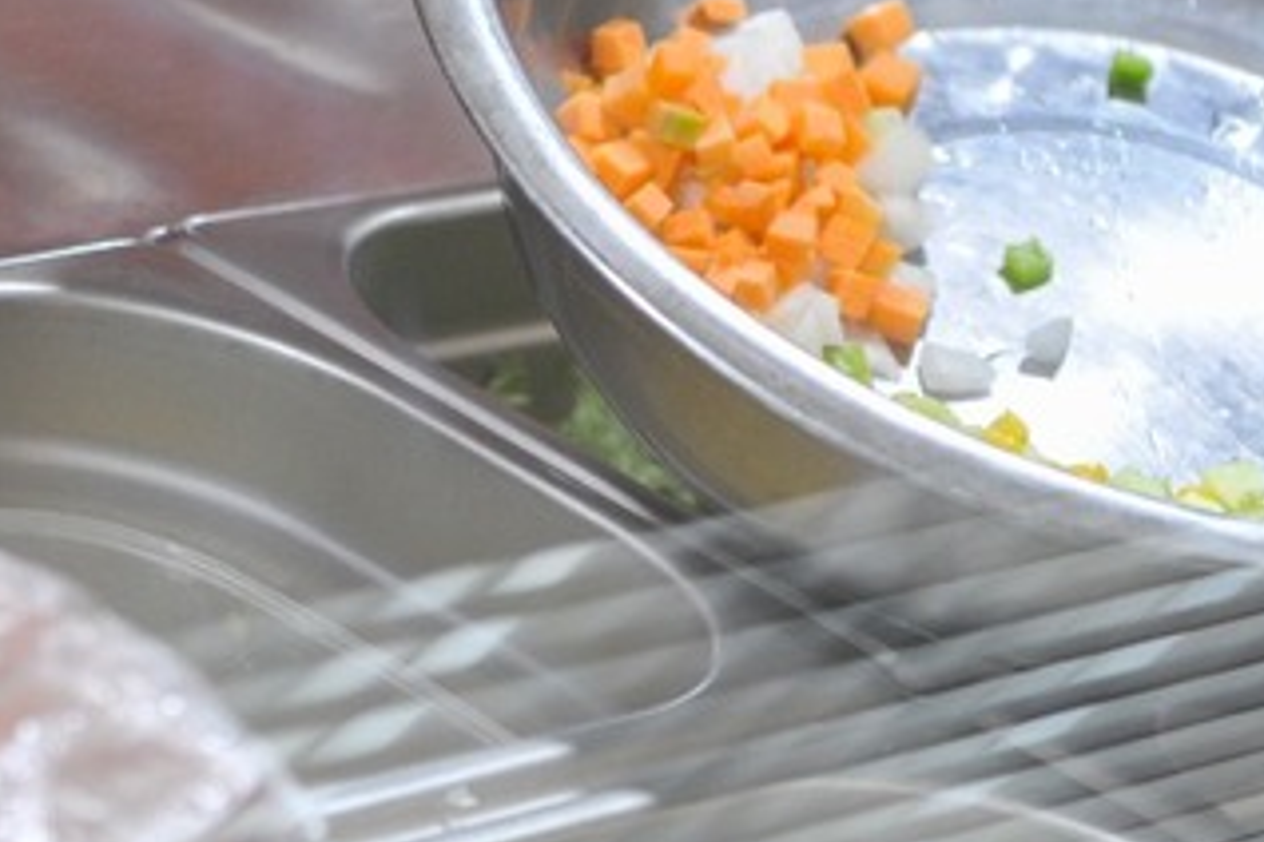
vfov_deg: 5.2
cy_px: 461
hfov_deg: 7.8
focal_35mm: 264
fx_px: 9269
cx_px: 505
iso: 400
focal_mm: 70
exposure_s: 1/80
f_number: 3.5
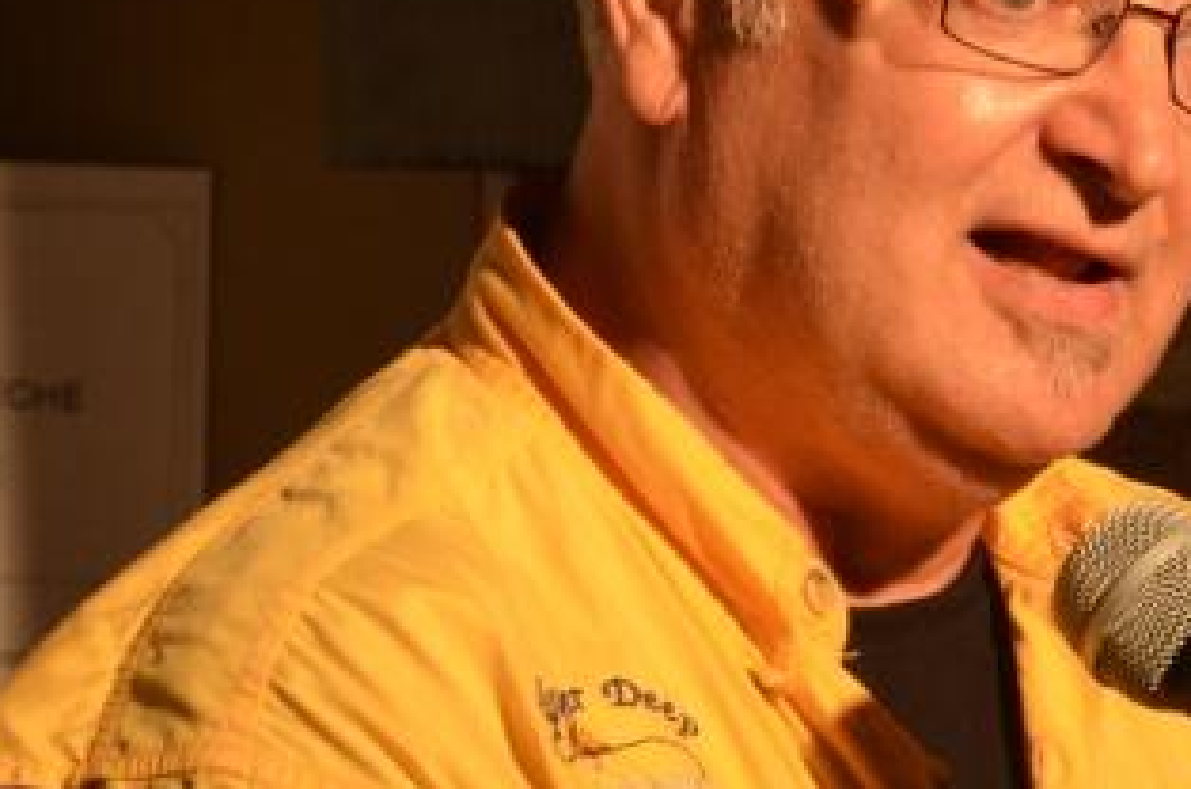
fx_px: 12909
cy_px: 683
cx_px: 1532
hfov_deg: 5.3
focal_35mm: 391
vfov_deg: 3.5
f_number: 5.3
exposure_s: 1/60
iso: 800
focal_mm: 80
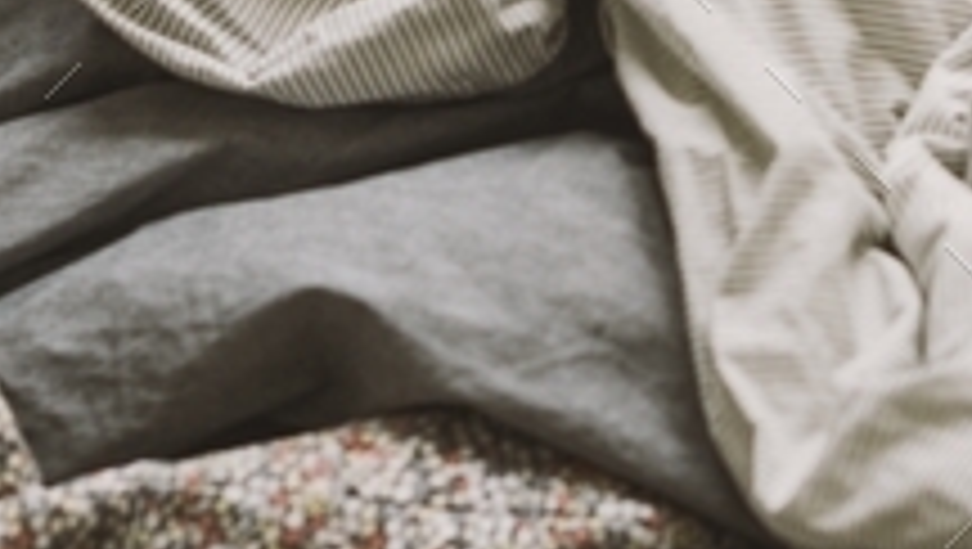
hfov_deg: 9.9
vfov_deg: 5.6
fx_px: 5521
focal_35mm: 214
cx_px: 1076
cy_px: -315
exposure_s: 1/100
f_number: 3.5
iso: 125
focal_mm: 50
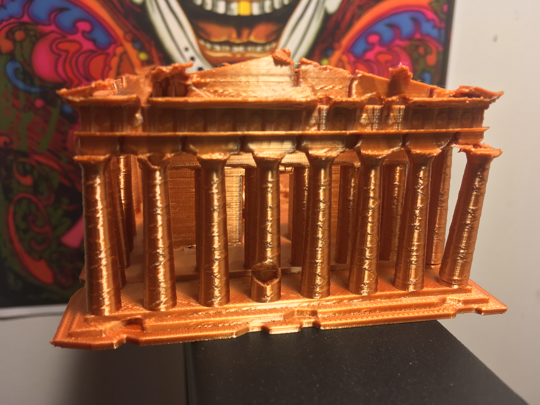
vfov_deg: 48.2
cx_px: 270
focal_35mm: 29
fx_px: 452
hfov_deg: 61.7
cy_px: 202
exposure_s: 1/30
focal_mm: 4.15
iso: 64
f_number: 2.2
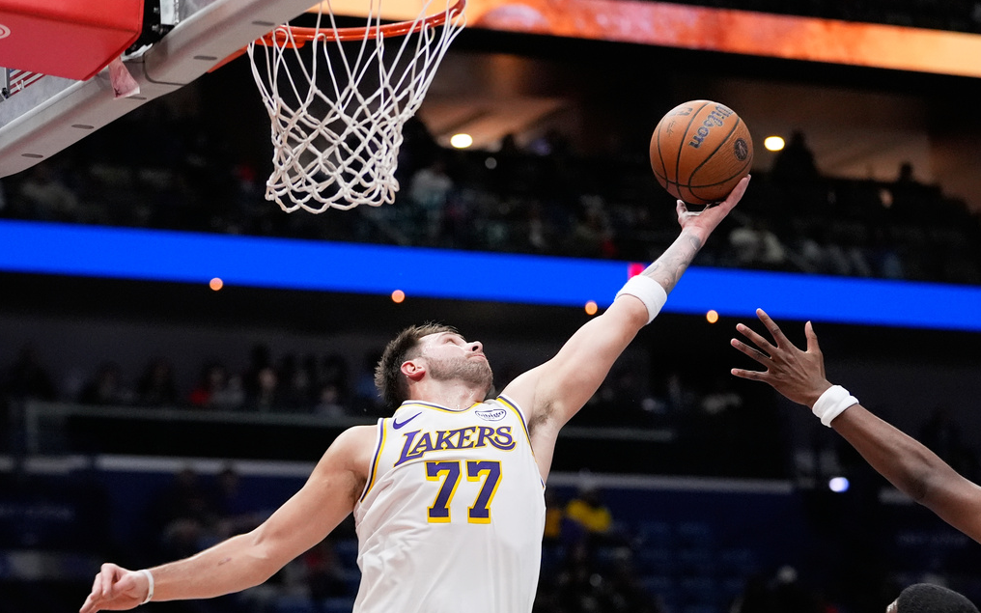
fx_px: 3903
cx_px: 489
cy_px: 316
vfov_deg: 9.0
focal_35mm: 146
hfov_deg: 14.3
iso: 5000
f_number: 2.8
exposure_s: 1/2500
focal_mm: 95
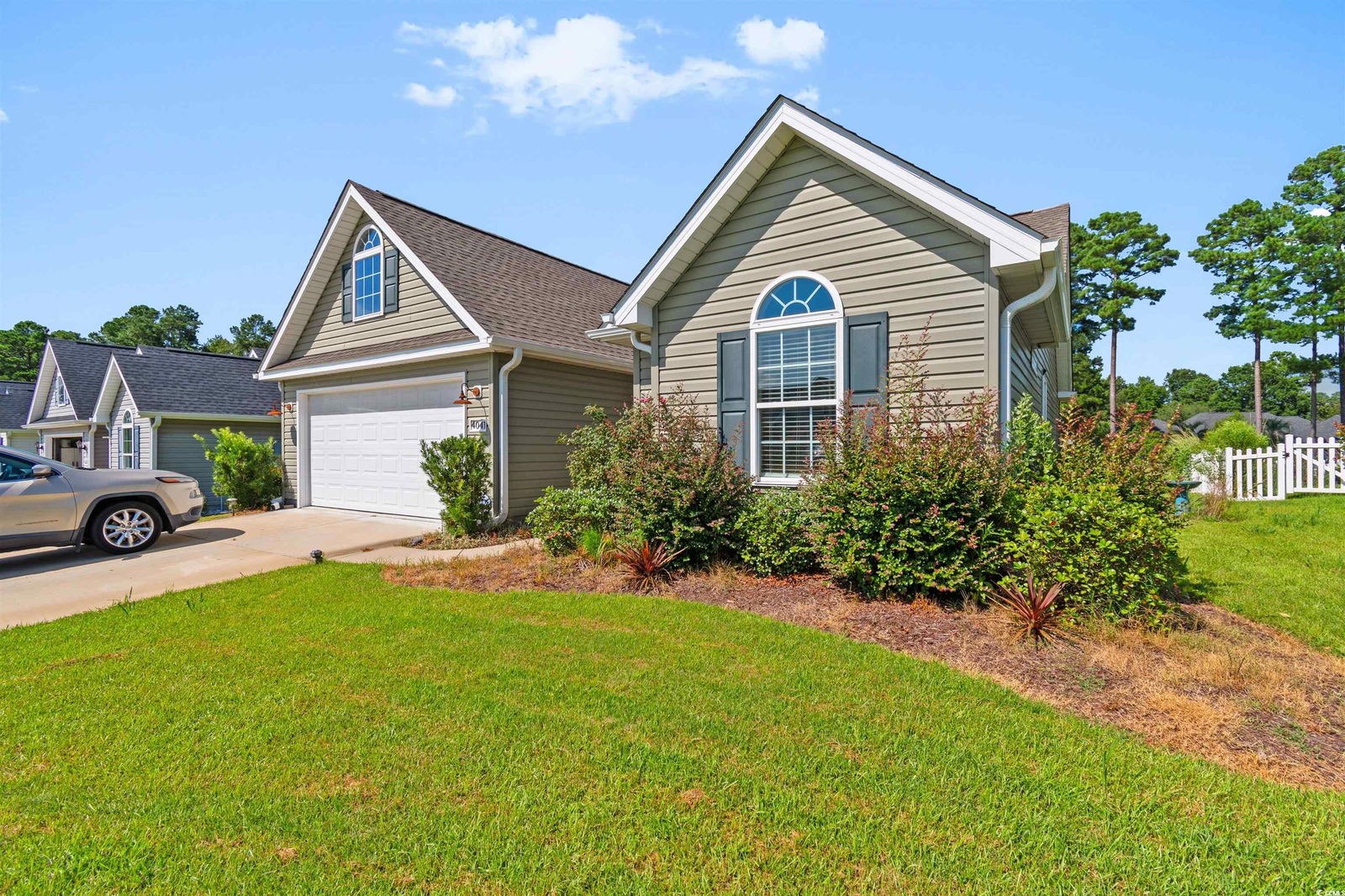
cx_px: 672
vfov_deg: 77.3
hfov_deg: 100.4
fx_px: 560
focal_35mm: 15
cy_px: 448
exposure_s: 1/160
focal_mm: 10
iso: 100
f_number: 6.3
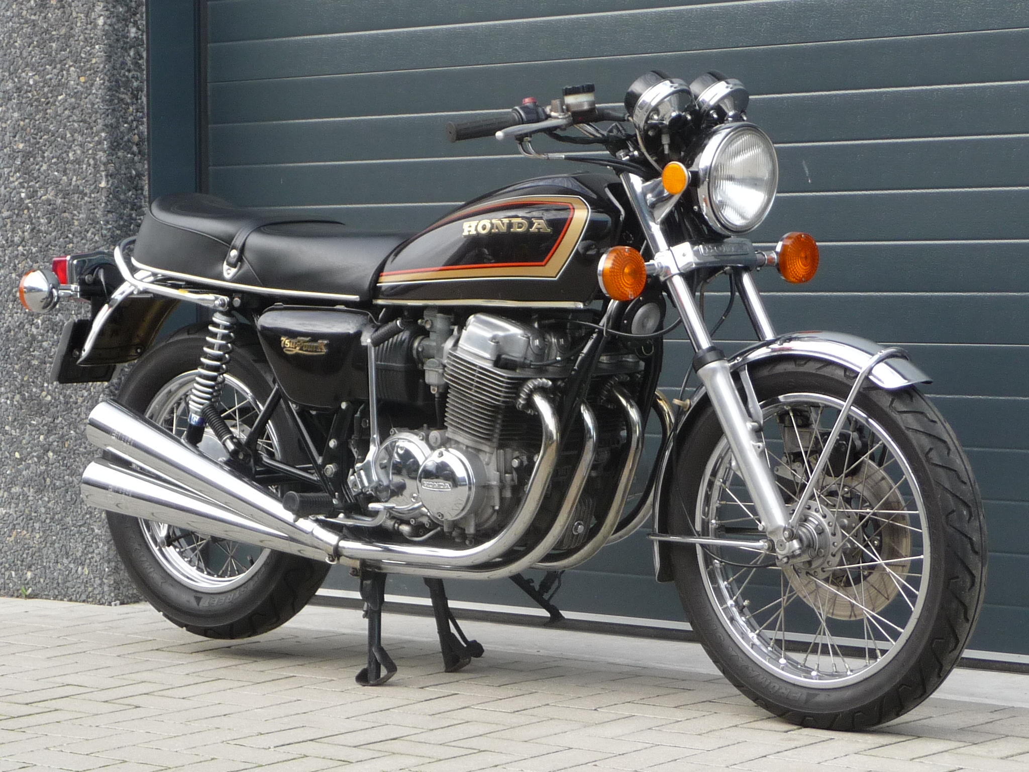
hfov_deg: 21.3
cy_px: 386
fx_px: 2735
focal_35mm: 92
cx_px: 514
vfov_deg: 16.1
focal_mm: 9.3
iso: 100
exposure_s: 1/100
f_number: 4.3
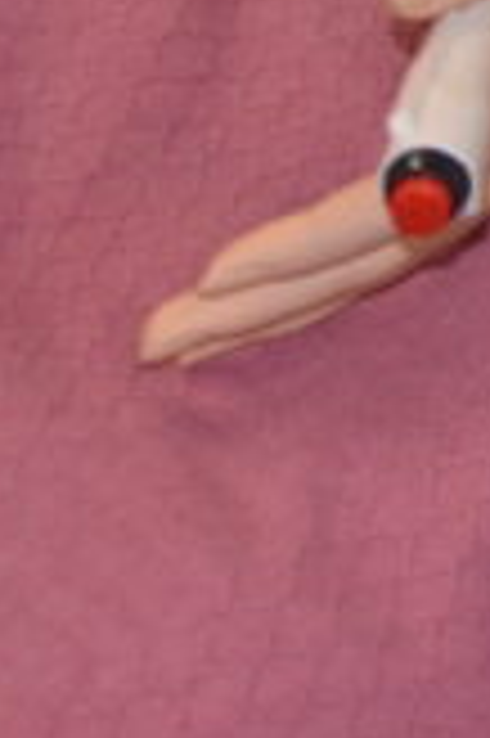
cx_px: 1888
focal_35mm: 206
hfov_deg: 5.8
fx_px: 4214
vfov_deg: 9.6
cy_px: -490
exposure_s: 1/60
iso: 800
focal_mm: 22
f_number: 3.8
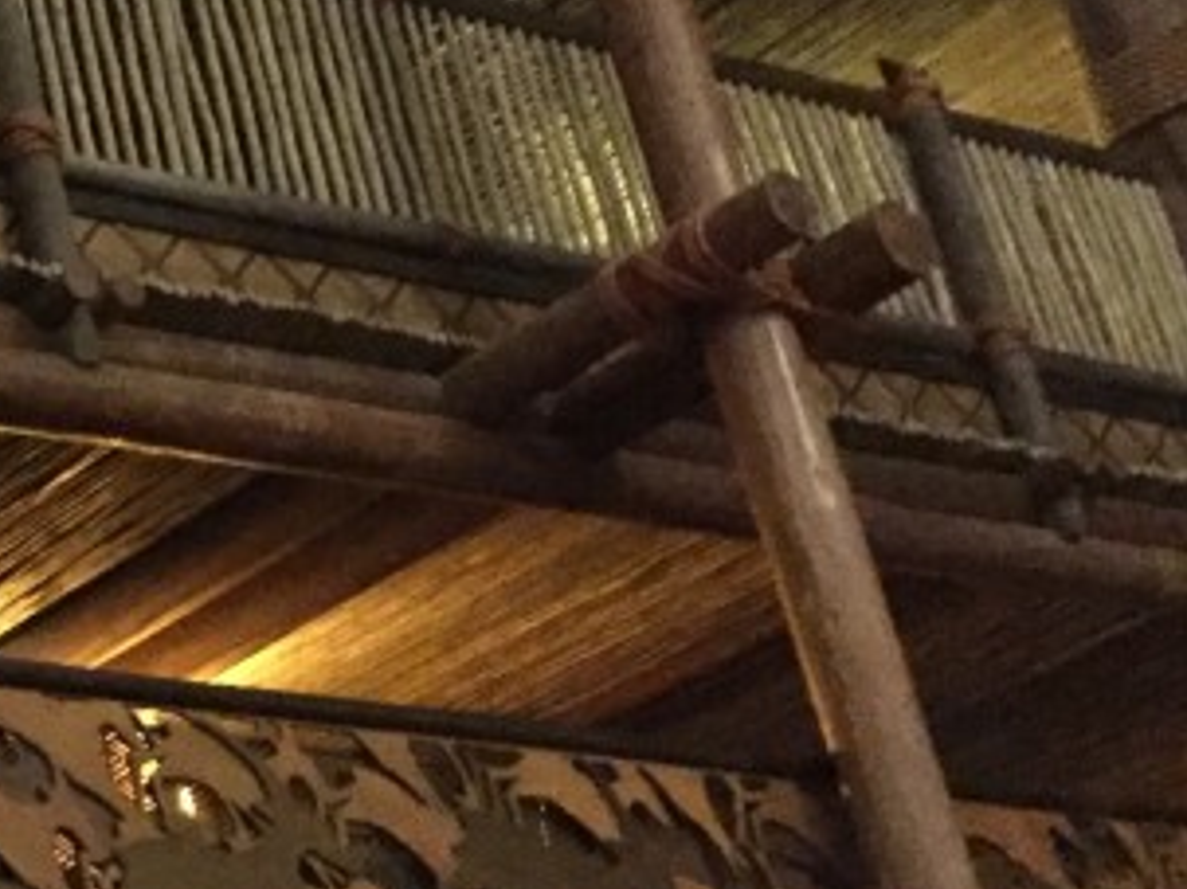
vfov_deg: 15.0
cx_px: -748
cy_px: 634
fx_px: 3359
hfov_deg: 17.4
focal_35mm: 98
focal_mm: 4.15
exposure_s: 1/15
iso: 2000
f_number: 2.2
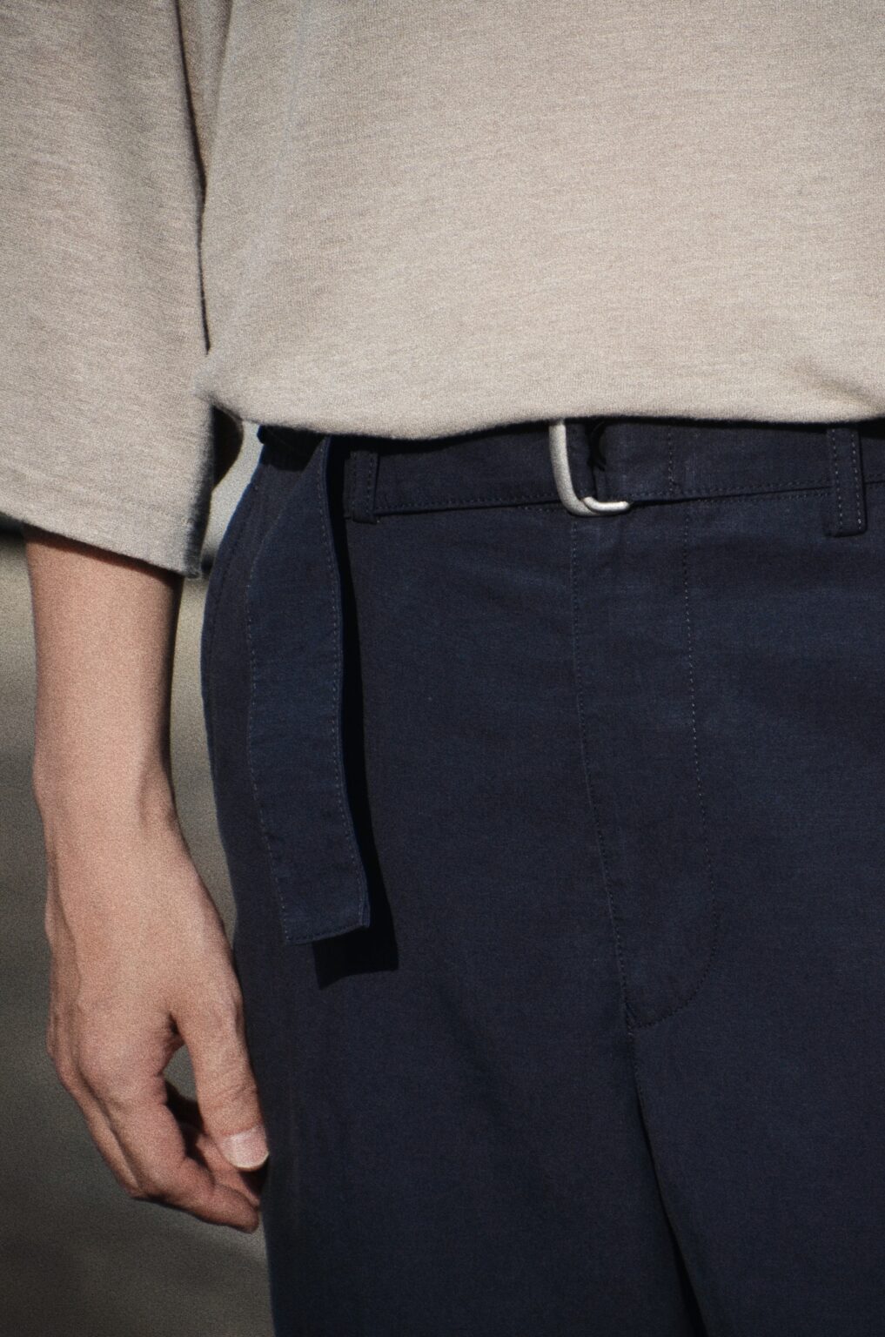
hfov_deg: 3.0
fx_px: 16672
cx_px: 442
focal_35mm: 450
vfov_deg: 4.6
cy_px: 668
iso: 800
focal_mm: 300
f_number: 6.3
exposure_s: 1/6400
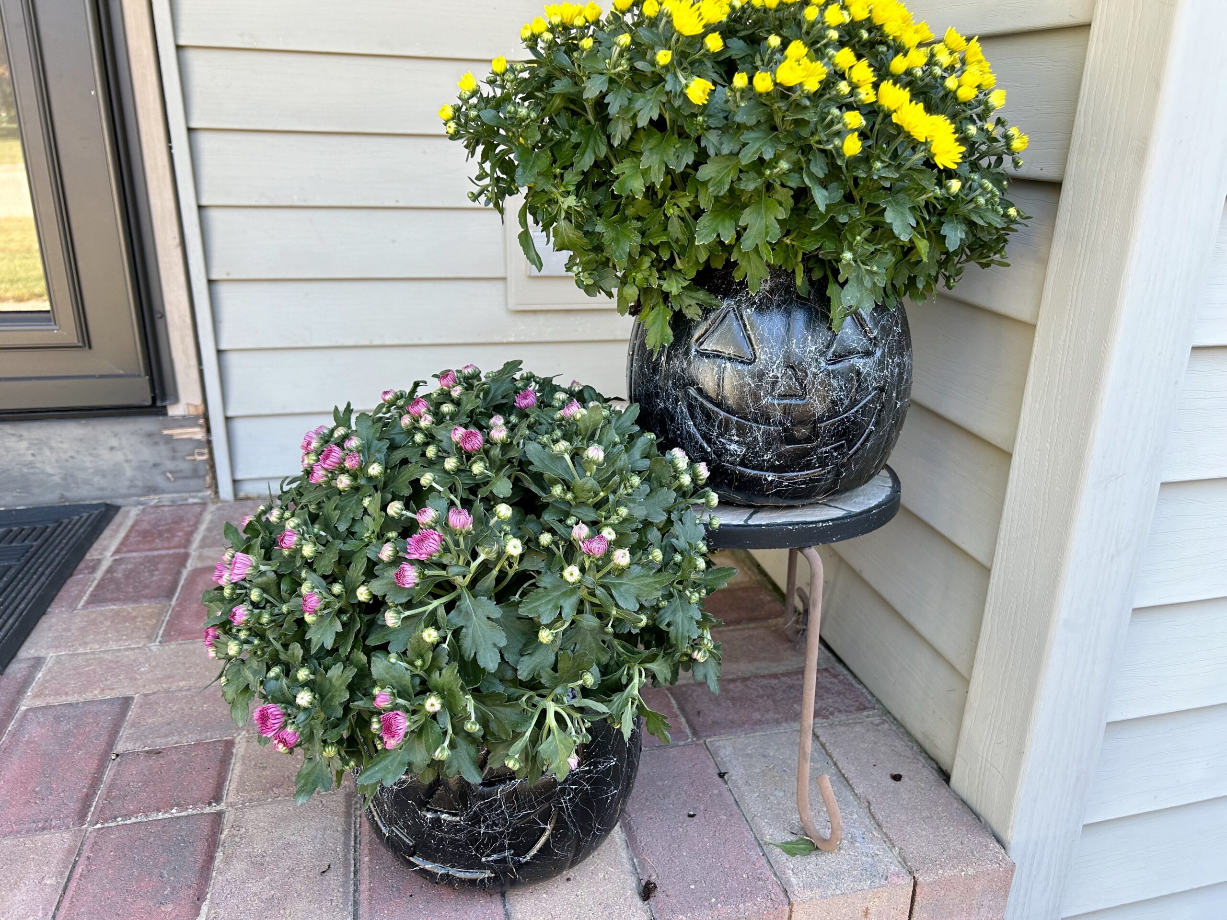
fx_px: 922
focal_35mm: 26
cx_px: 614
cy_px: 460
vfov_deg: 53.1
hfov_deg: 67.3
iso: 40
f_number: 1.5
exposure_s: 1/121
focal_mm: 5.7
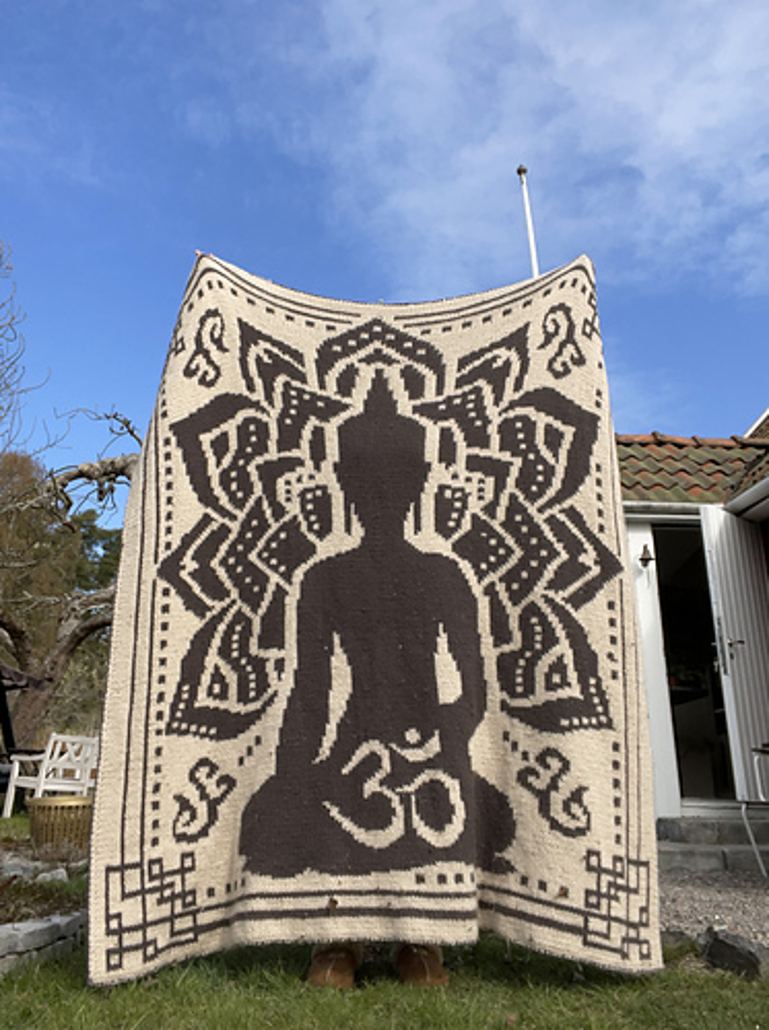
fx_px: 892
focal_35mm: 30
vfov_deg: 60.1
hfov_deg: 46.7
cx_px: 384
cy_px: 515
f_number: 2.2
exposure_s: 1/1058
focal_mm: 2.71
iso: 25
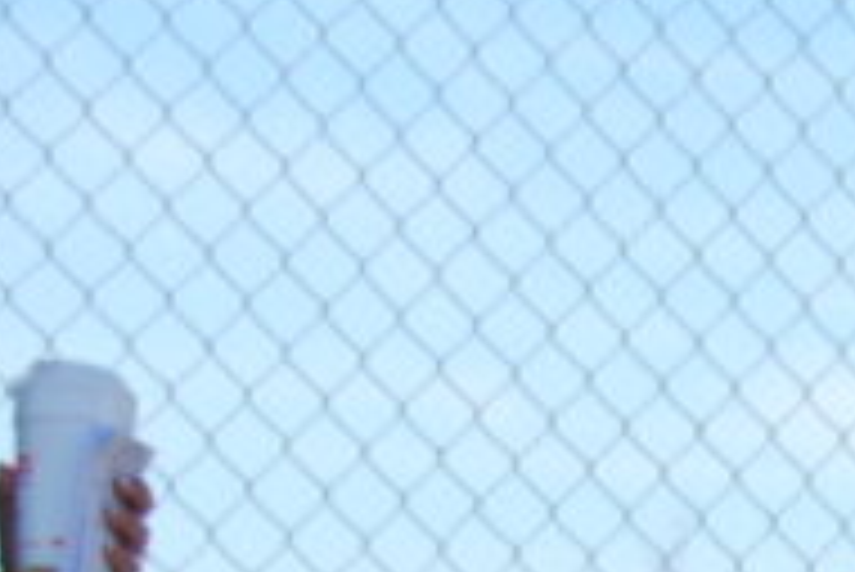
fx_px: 8057
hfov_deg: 5.8
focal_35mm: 339
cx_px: 2200
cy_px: 1007
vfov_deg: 4.0
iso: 100
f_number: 7.1
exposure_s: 1/200
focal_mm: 42
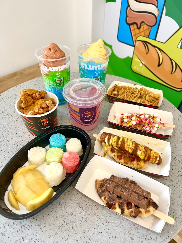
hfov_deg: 53.1
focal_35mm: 26
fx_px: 182
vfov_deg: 67.3
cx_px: 91
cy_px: 122
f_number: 1.5
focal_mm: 5.7
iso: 64
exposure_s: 1/100
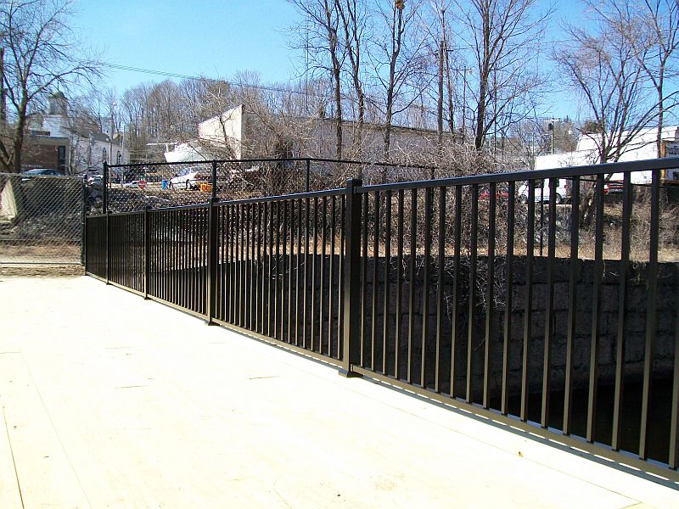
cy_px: 254
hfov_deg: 51.4
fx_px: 706
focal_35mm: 36
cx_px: 340
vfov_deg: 39.7
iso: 64
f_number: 2.7
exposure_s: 1/640
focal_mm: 6
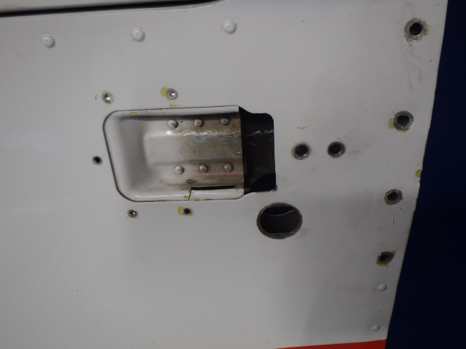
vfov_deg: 49.7
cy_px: 174
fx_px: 377
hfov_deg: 63.4
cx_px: 233
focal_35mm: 28
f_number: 3.9
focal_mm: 5
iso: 125
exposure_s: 1/30
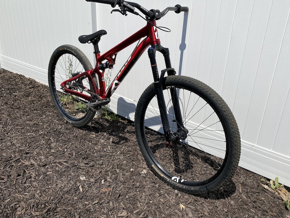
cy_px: 98
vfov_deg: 48.2
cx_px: 149
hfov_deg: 61.6
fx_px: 243
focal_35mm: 29
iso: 32
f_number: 1.8
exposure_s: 1/6061
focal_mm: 4.25
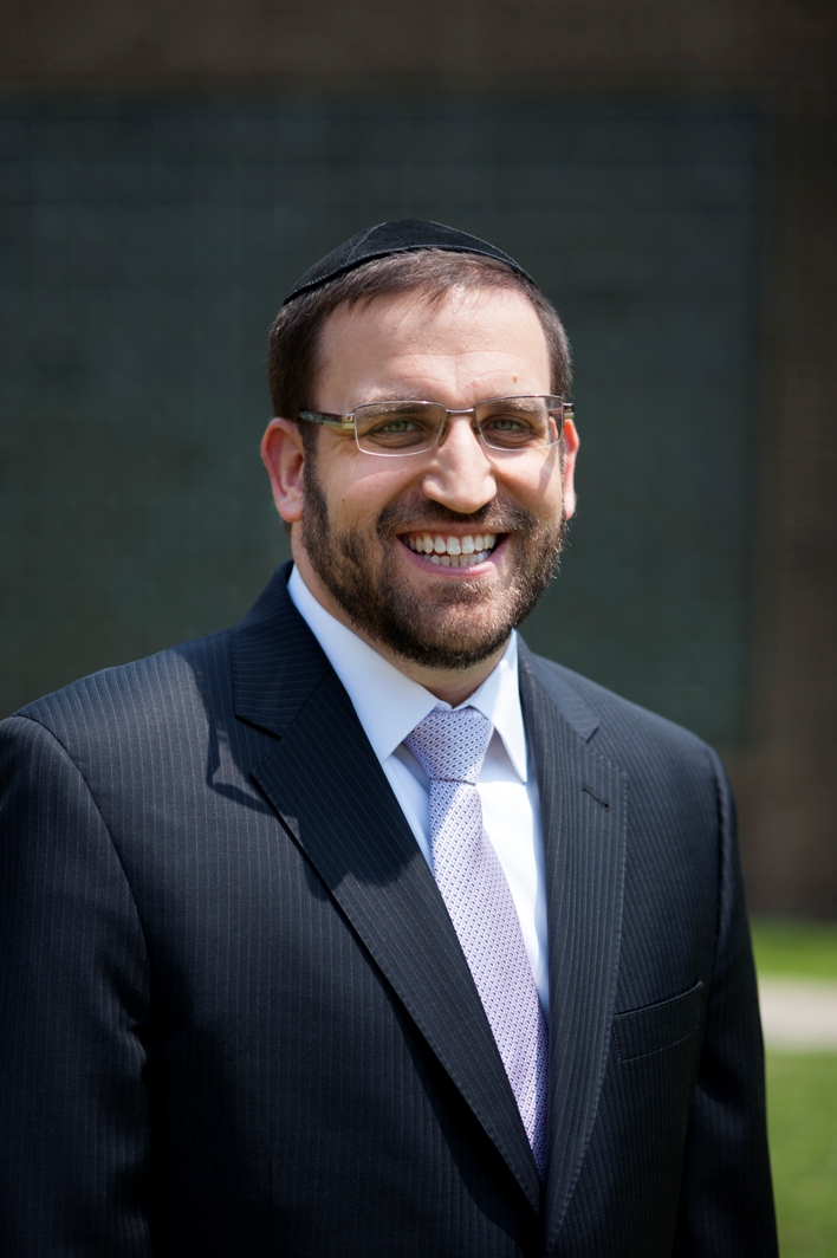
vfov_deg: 19.5
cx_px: 418
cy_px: 629
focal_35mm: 105
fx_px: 3666
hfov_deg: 13.0
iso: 200
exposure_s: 1/2000
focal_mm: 105
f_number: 4
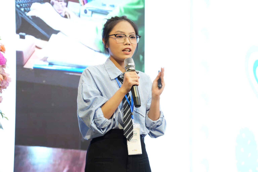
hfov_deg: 23.0
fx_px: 634
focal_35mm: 88
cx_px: 129
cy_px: 86
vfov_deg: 15.4
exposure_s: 1/50
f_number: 2.8
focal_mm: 59
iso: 500
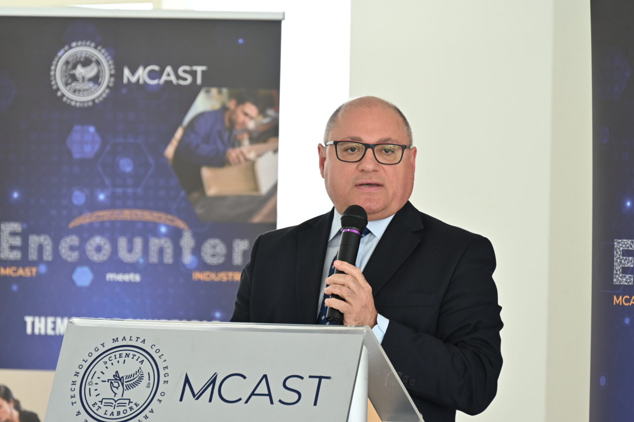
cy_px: 231
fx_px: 3872
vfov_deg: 6.2
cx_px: 293
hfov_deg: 9.4
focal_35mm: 220
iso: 1100
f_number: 6.3
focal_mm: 200
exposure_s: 1/250
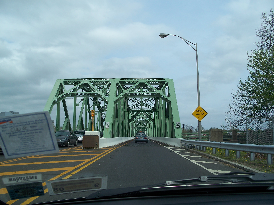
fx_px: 293
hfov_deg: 50.1
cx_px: 137
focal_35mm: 37
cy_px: 102
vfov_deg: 38.7
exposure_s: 1/640
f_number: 4
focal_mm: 7.8
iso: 64
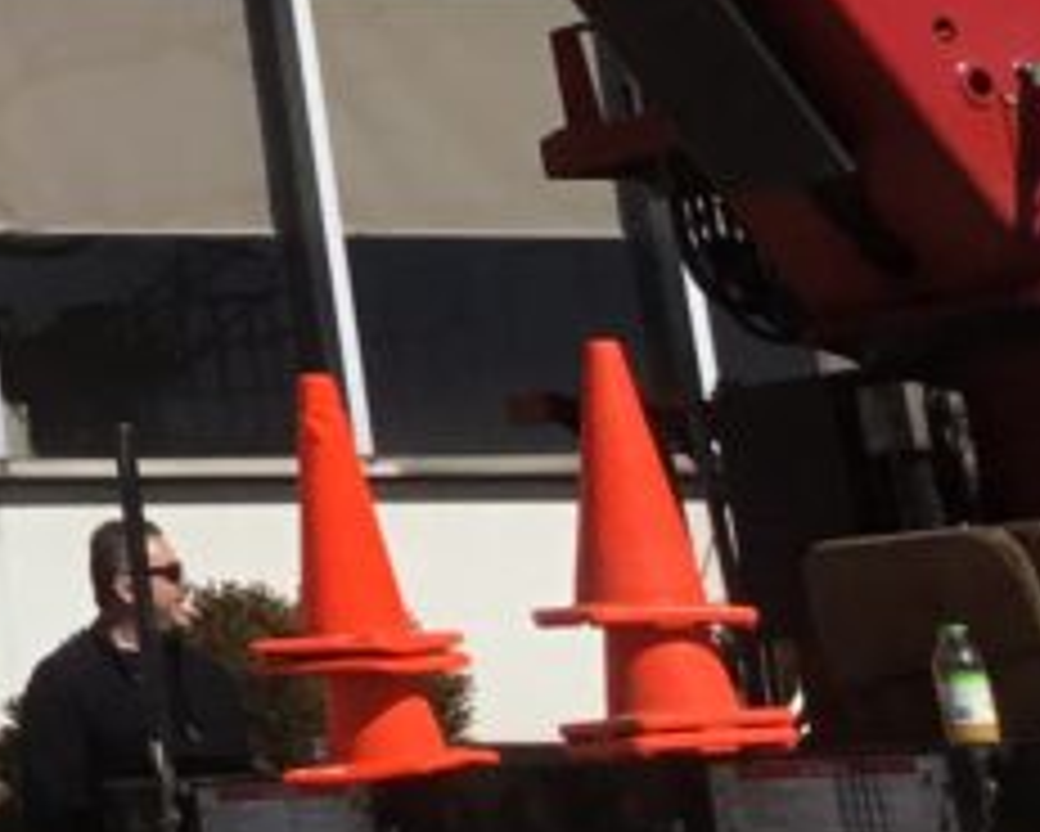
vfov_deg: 10.1
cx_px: -1418
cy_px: -708
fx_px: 4434
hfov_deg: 11.3
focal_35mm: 144
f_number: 2.4
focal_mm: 3.3
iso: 25
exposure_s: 1/3546
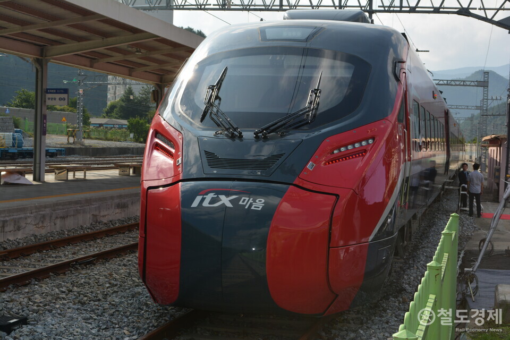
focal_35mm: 66
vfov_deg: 20.6
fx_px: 935
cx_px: 255
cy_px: 170
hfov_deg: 30.5
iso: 100
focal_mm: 44
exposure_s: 1/200
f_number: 10
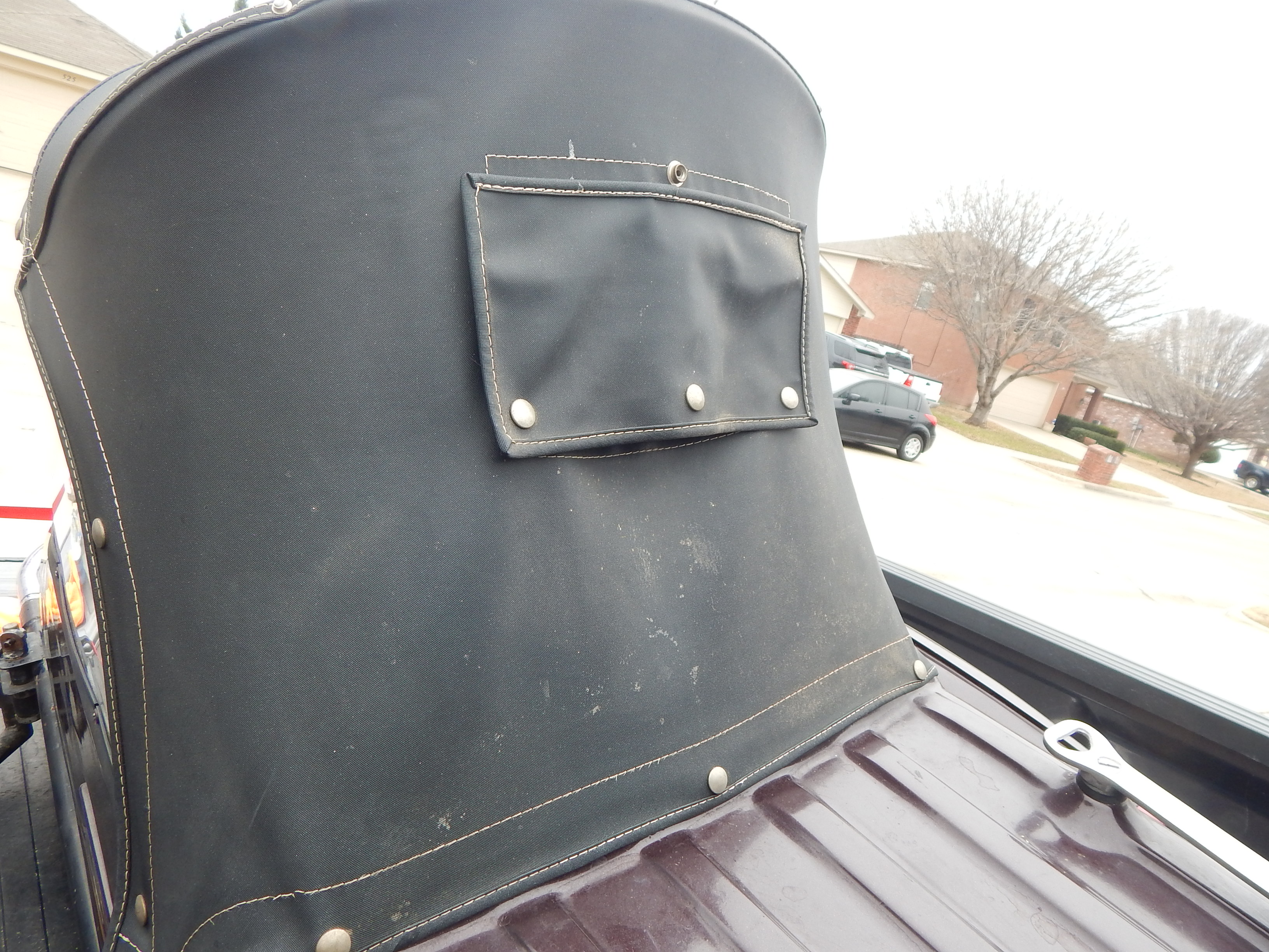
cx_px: 634
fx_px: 807
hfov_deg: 76.4
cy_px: 476
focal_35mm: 22
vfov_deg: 61.1
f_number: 3
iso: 125
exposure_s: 1/200
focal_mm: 4
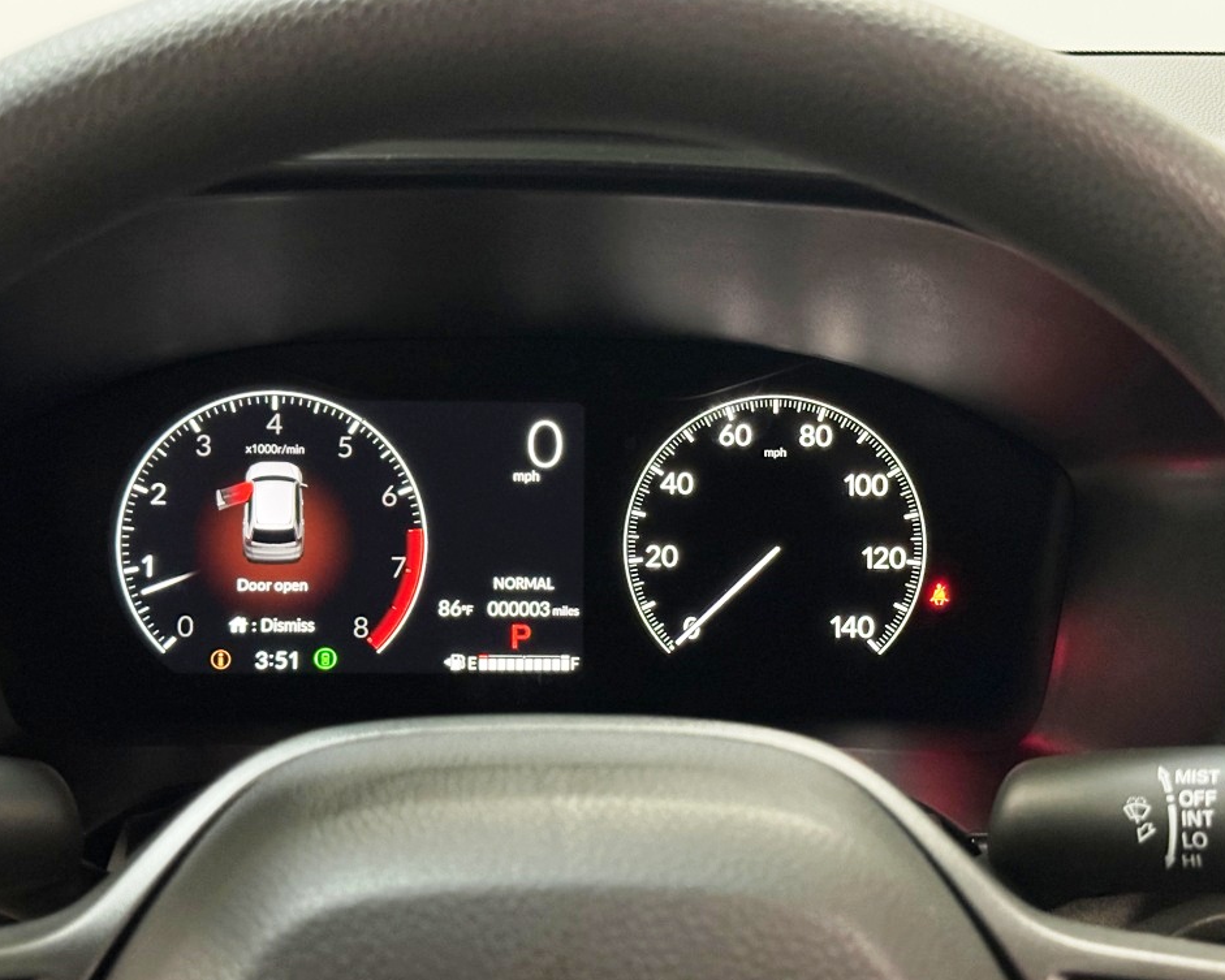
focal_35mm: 51
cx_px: 596
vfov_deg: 29.7
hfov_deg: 36.6
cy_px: 489
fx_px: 1849
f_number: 1.78
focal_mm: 6.86
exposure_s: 1/24
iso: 640
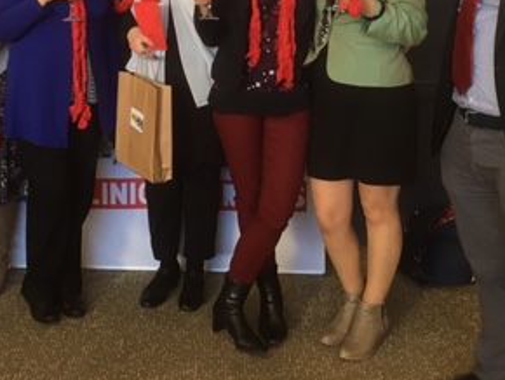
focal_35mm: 64
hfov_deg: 29.8
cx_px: 136
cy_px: -33
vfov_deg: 21.8
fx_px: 934
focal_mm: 4.15
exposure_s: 1/33
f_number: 2.2
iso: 80
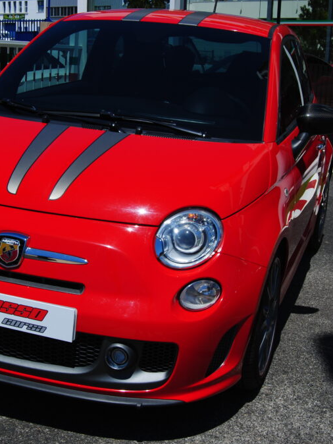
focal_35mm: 57
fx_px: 731
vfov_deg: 33.8
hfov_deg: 25.6
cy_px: 223
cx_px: 124
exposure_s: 1/320
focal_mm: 26
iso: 100
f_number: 10
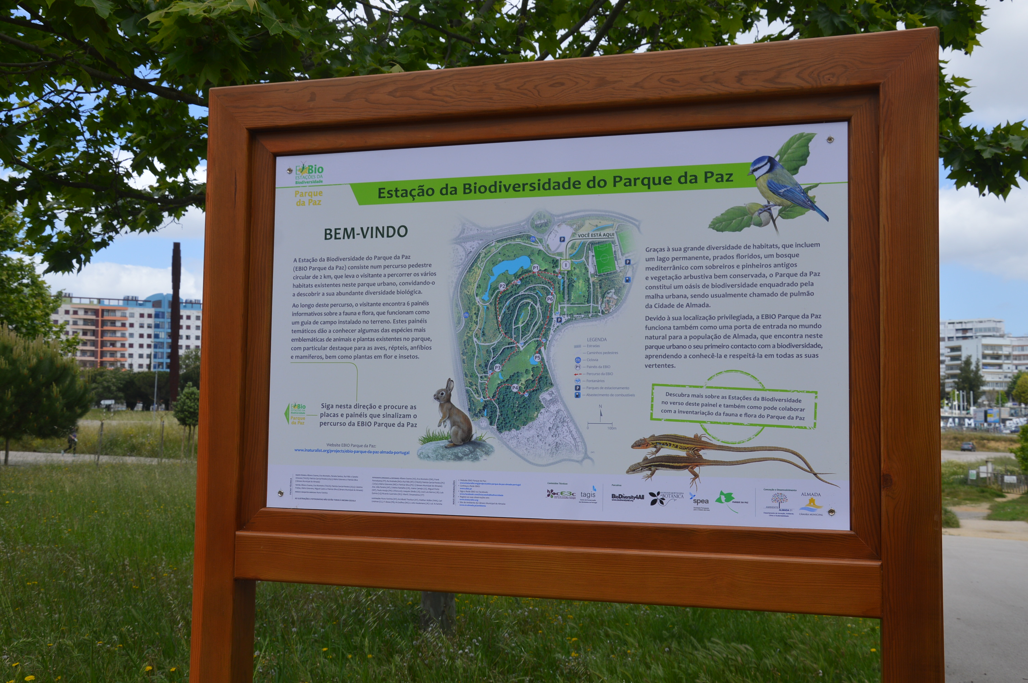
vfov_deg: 35.4
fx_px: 1070
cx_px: 514
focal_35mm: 38
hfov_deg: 51.3
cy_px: 342
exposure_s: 1/250
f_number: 8
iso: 100
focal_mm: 25
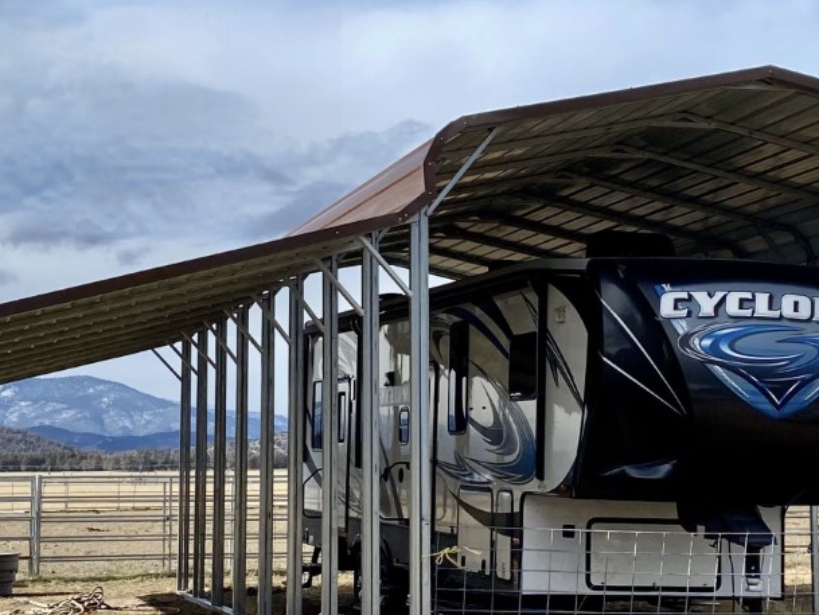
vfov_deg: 18.9
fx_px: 1846
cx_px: 401
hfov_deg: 25.0
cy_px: 336
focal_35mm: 78
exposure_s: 1/3135
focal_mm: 4.25
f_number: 1.8
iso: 32
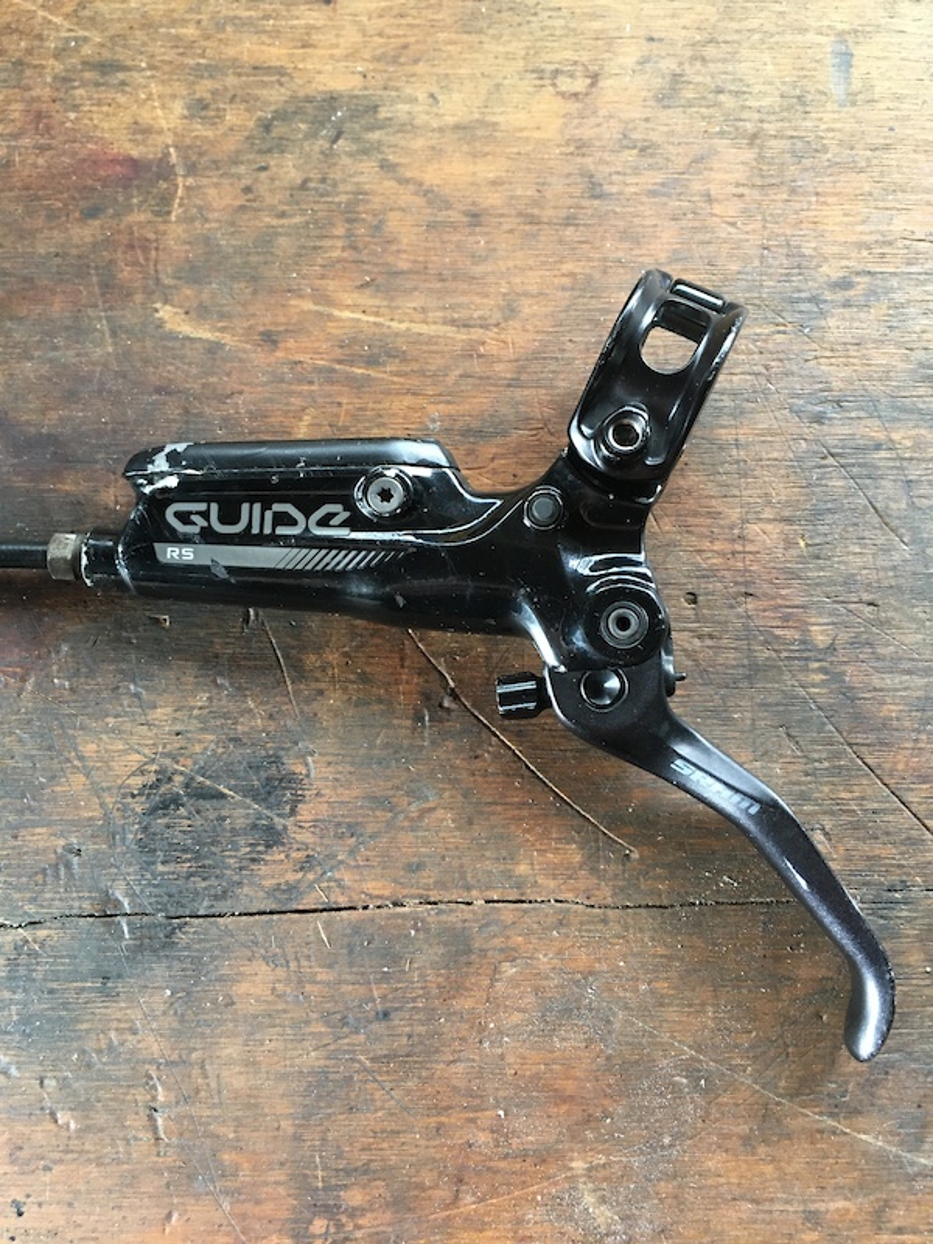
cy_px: 622
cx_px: 466
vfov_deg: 61.7
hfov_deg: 48.2
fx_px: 1042
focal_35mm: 29
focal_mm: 4.15
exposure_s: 1/30
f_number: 2.2
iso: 125
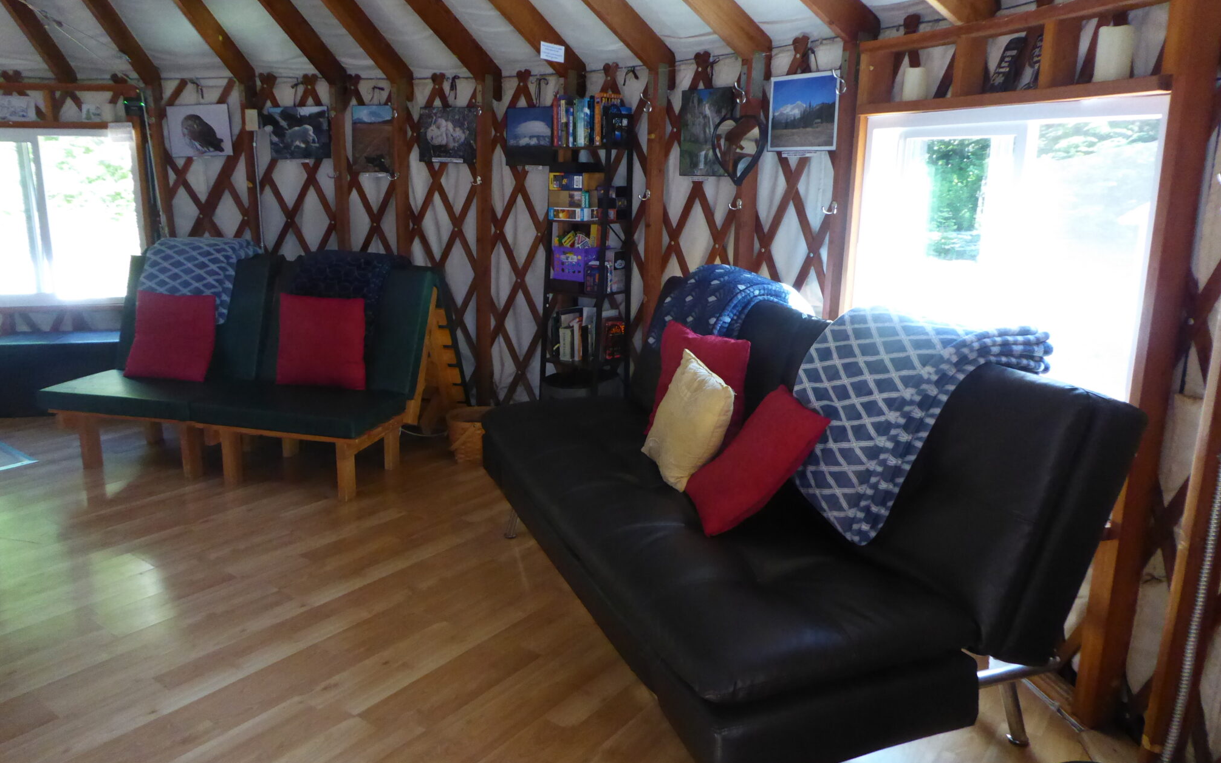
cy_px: 383
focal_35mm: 27
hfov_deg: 68.4
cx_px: 601
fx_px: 898
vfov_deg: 46.0
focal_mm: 4.3
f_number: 3.3
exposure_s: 1/60
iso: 800
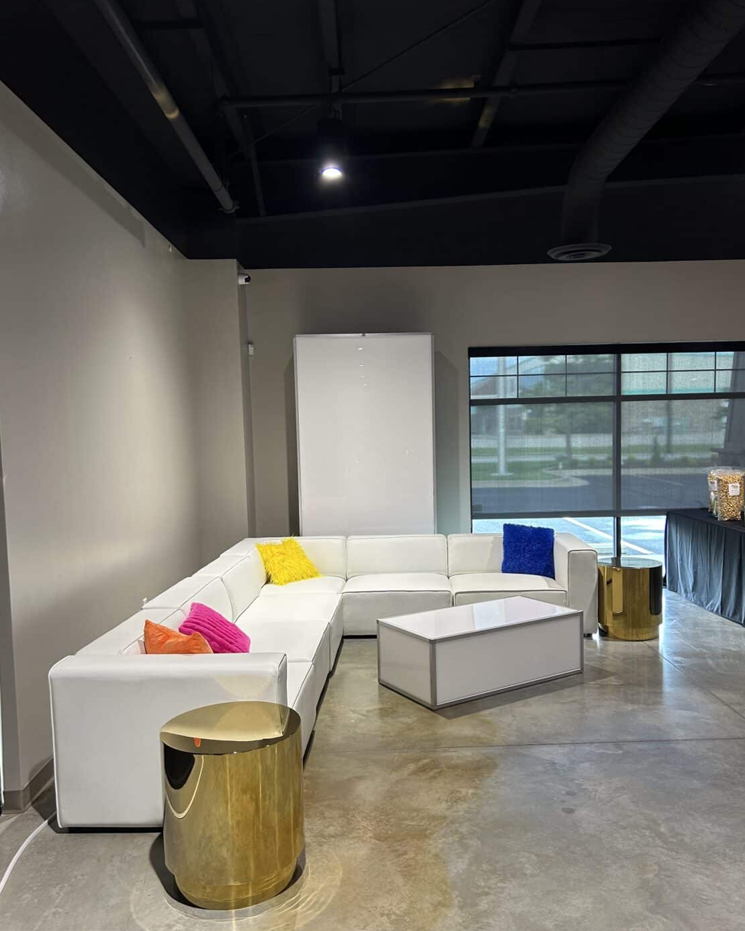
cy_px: 489
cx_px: 381
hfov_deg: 51.5
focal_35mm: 28
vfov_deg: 62.2
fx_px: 772
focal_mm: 5.7
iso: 125
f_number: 1.5
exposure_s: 1/86
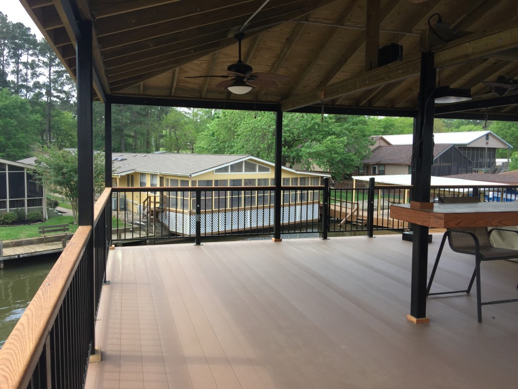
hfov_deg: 61.7
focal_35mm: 29
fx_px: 434
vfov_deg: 48.2
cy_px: 194
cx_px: 259
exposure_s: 1/557
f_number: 2.2
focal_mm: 4.15
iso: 32
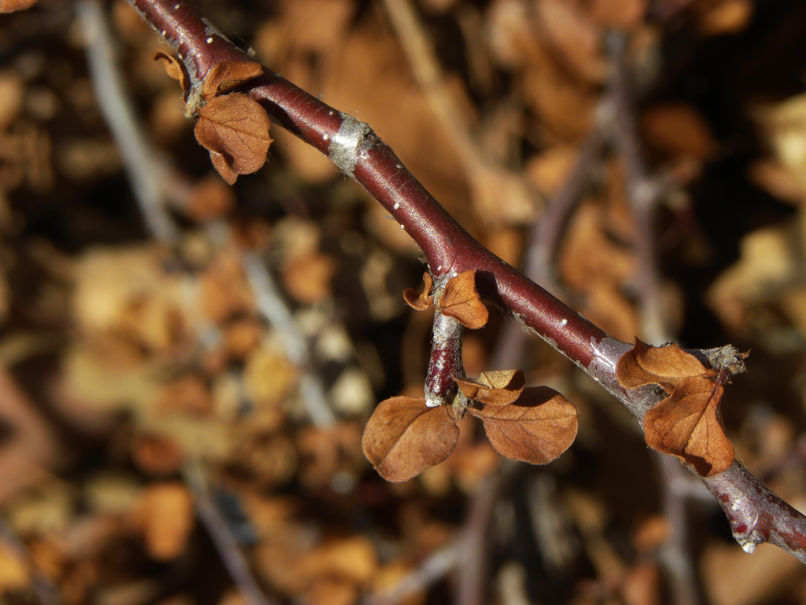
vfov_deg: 11.5
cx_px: 403
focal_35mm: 129
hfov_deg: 15.3
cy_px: 302
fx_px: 3004
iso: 64
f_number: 6.3
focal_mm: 23
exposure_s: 1/299
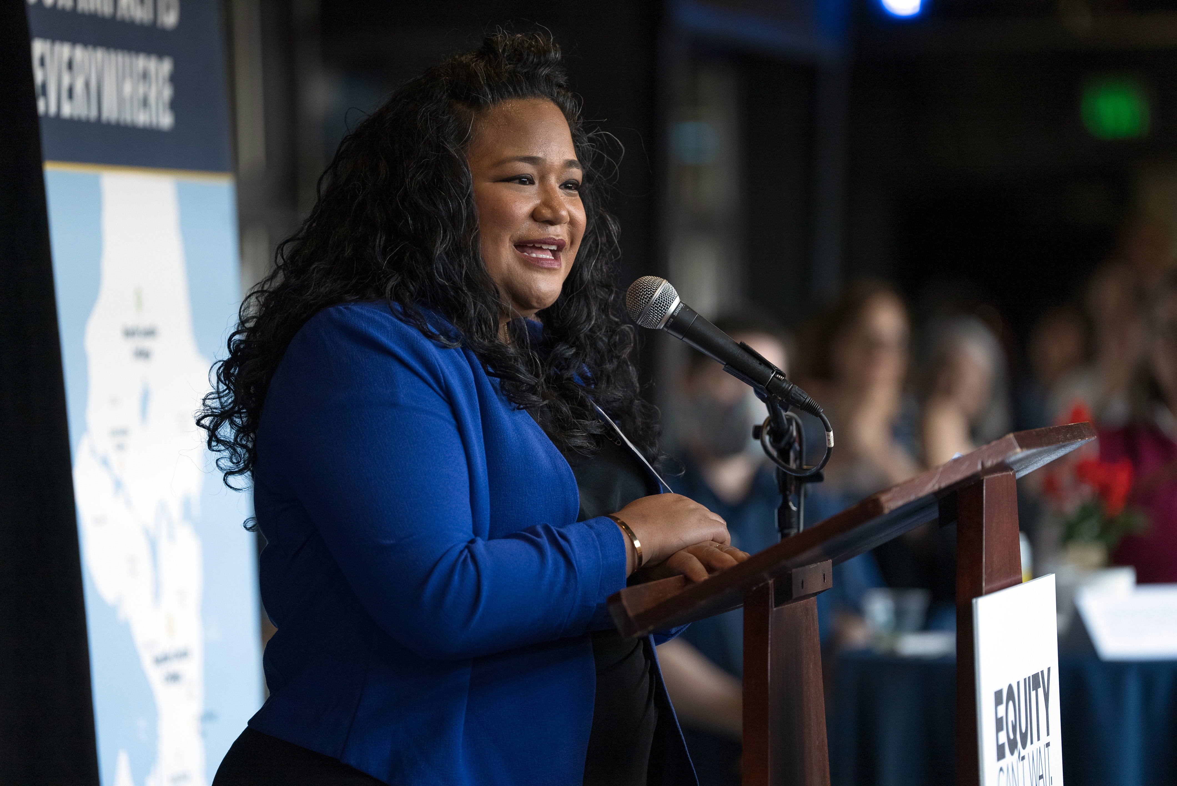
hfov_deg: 11.7
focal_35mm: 175
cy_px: 393
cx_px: 588
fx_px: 5724
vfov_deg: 7.9
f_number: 2.8
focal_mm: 175
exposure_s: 1/160
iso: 1600
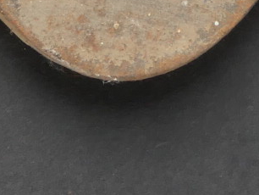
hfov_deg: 5.1
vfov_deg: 4.0
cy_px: -308
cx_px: -572
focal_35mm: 366
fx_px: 2741
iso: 200
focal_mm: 24
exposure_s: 1/80
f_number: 16
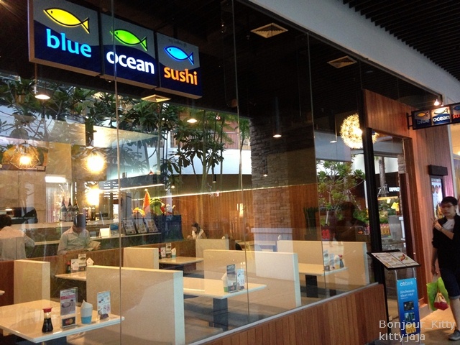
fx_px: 439
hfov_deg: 55.4
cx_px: 230
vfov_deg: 42.9
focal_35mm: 33
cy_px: 172
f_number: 2.4
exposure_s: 1/20
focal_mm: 4.13
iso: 320
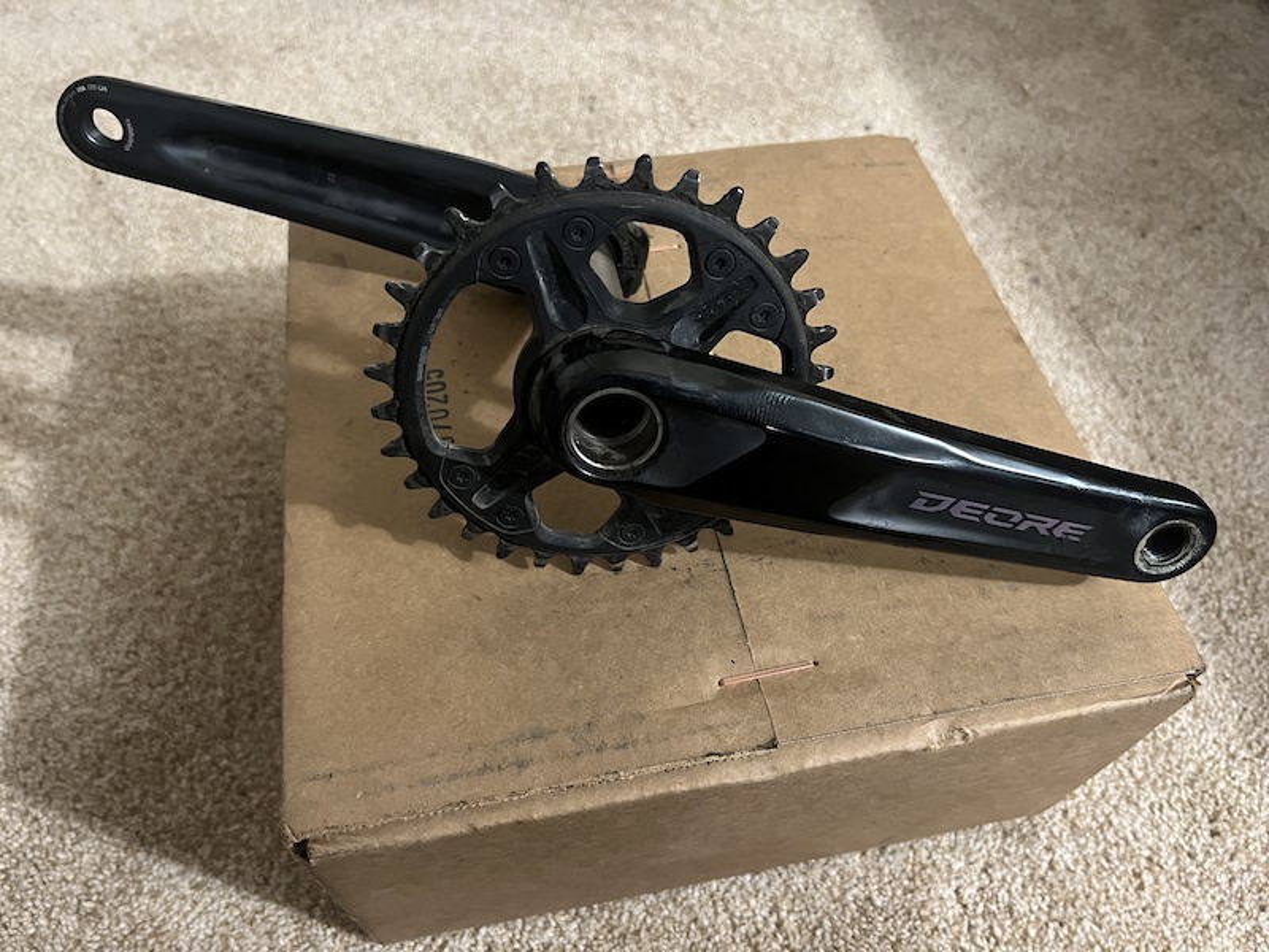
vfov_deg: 53.1
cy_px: 476
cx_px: 634
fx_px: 953
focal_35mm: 26
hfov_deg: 67.3
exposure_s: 1/40
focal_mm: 5.7
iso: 640
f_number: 1.5
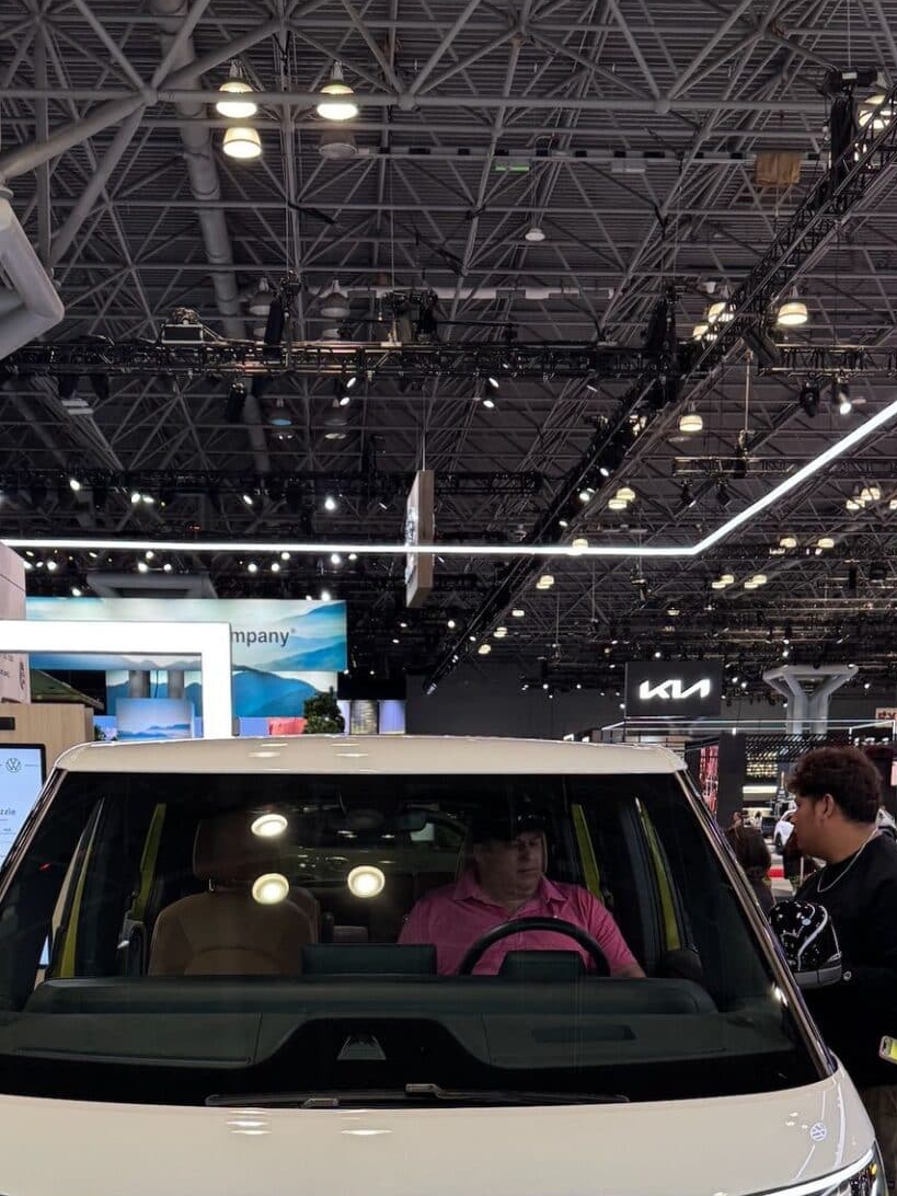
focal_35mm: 45
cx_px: 368
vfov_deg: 39.6
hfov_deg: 32.1
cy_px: 1030
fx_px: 1555
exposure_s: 1/107
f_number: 1.78
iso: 200
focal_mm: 6.76
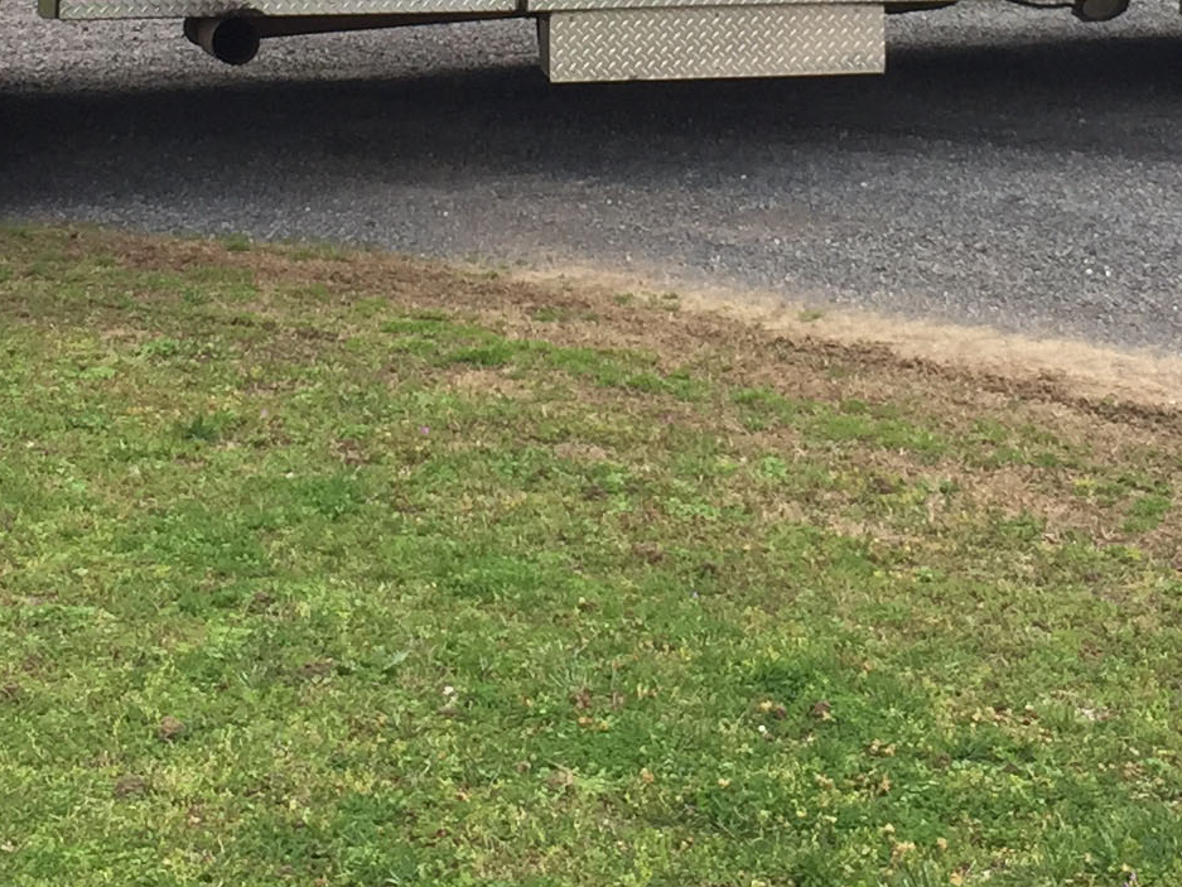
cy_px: -414
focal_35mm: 101
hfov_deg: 19.4
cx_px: 633
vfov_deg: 13.8
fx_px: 3449
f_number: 2.2
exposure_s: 1/507
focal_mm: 4.15
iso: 32
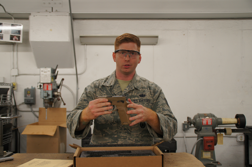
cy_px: 84
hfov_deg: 46.4
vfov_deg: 31.8
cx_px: 126
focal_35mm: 42
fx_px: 294
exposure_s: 1/50
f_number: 4
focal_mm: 28
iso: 400
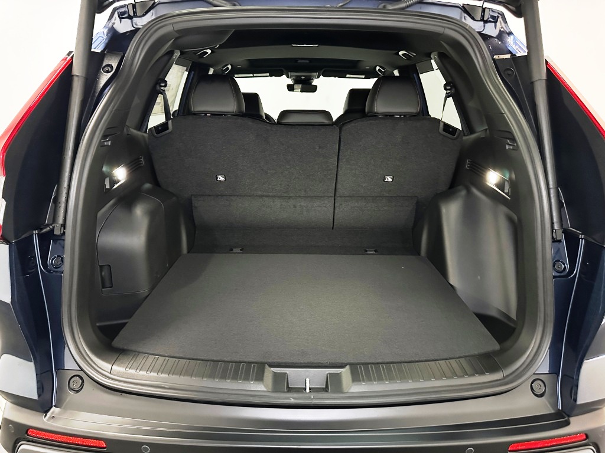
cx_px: 302
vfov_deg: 56.8
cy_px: 226
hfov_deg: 71.6
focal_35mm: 24
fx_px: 419
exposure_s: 1/30
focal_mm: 6.86
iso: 1000
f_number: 1.78
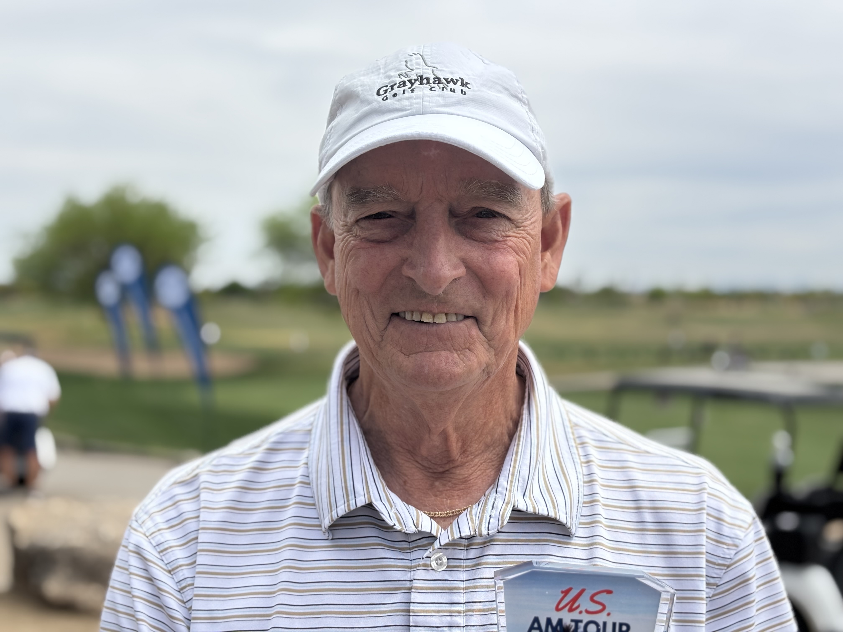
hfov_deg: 36.8
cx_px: 422
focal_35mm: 52
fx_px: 1266
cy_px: 316
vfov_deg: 28.0
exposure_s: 1/1949
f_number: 1.6
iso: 40
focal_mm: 5.96
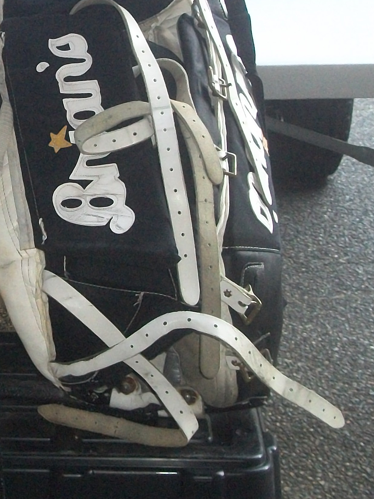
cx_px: -56
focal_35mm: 89
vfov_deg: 21.9
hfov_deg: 16.0
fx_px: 1282
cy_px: 137
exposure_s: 1/160
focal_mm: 7.1
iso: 400
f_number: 3.2
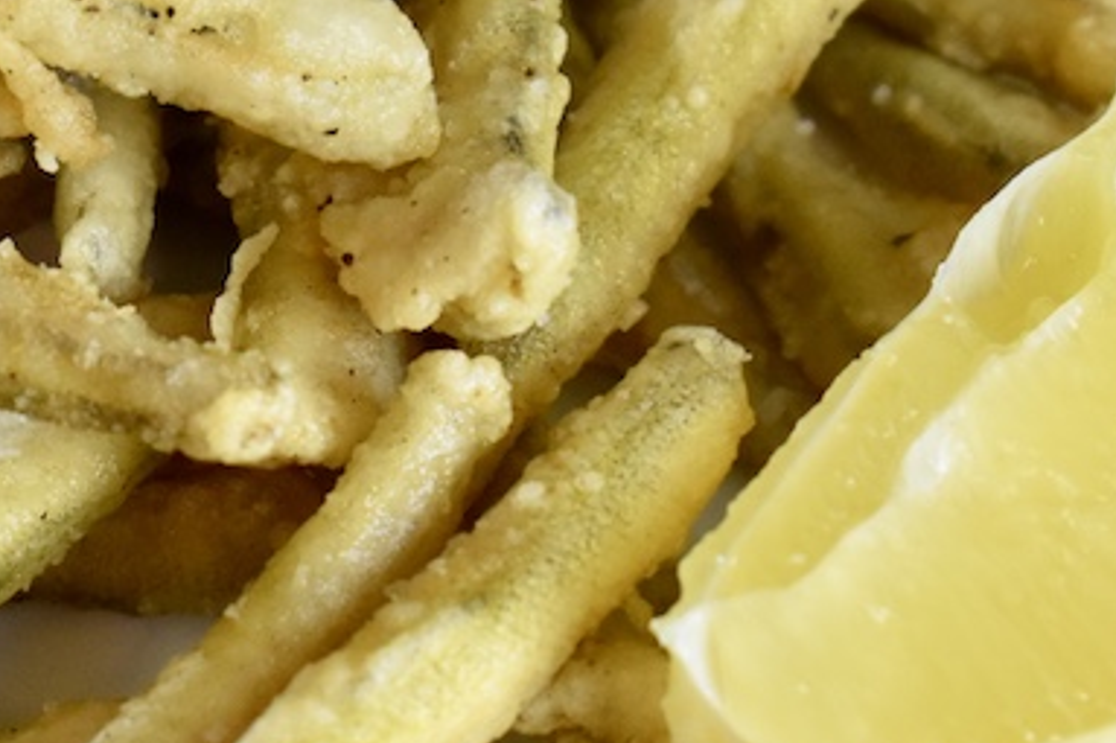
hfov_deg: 7.5
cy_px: 258
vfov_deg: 5.0
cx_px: 64
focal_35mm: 276
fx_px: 8542
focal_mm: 55
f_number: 5.6
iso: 2000
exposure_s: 1/125
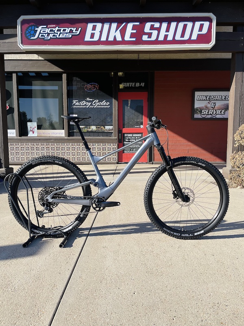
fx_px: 244
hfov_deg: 53.1
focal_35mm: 26
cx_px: 122
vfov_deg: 67.3
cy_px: 163
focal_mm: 5.1
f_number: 1.6
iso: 50
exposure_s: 1/3003
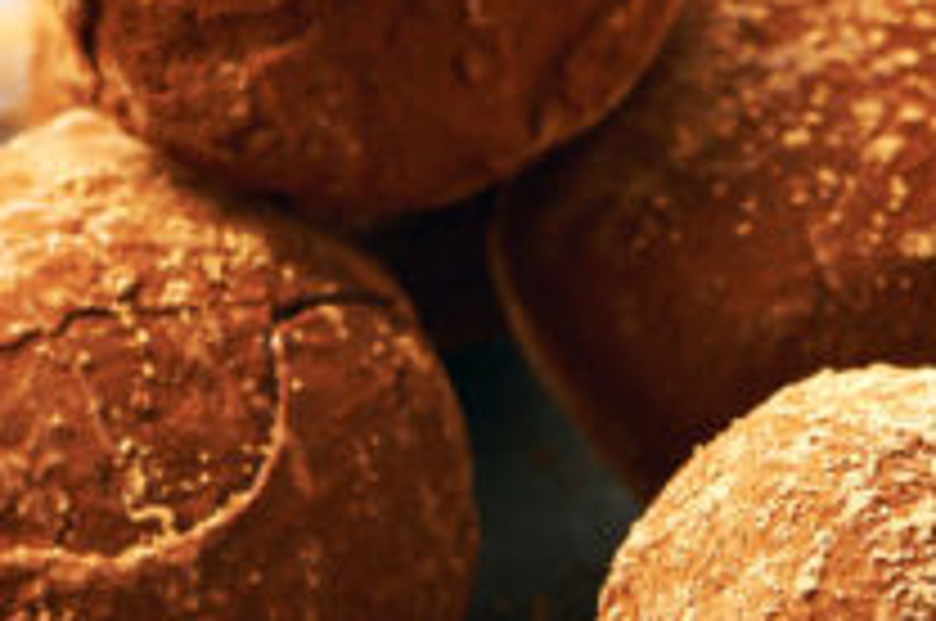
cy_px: 792
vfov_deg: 3.0
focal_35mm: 455
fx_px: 11812
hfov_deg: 4.5
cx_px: 531
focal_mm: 105
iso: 100
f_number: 13
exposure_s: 1/160
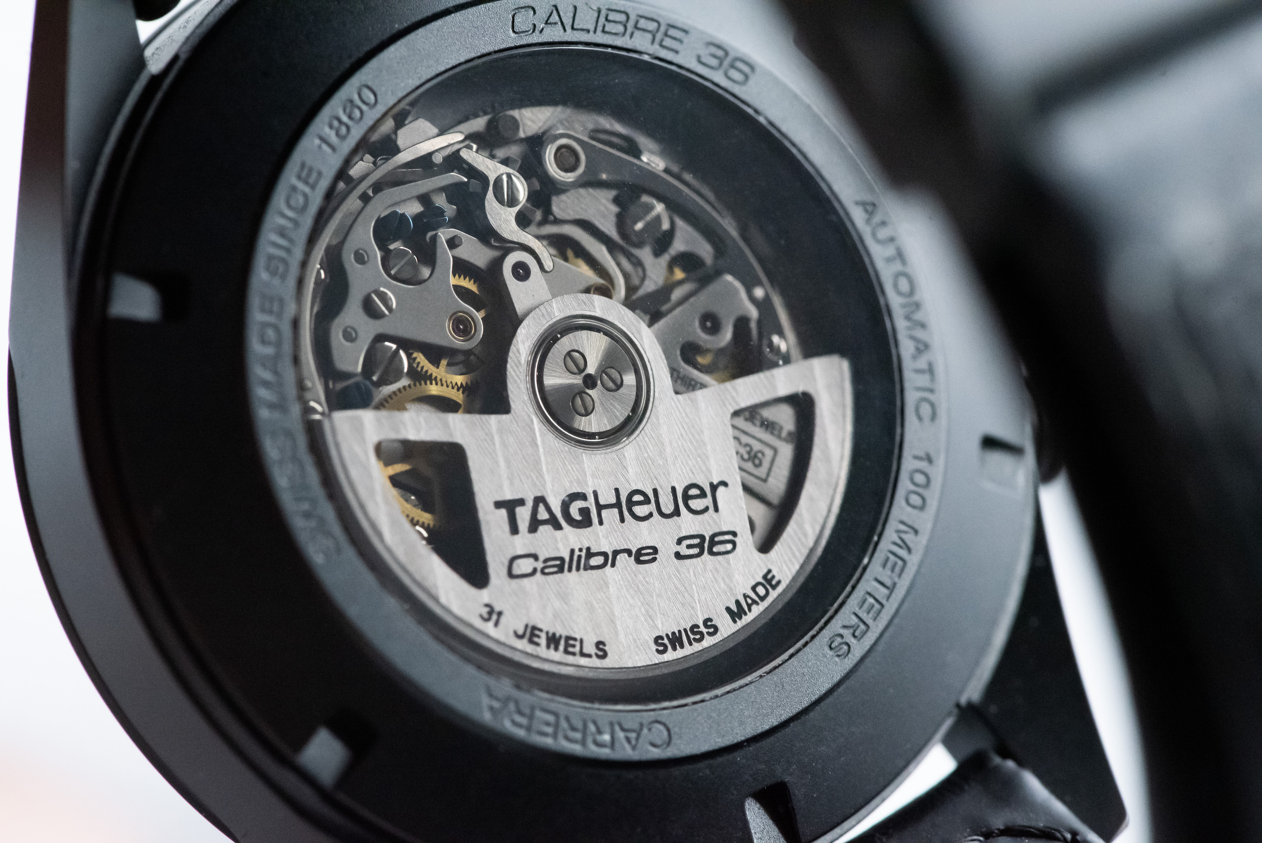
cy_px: 422
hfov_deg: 19.4
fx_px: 3682
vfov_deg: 13.1
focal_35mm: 105
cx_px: 631
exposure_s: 1/1000
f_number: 18
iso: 12800
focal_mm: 105
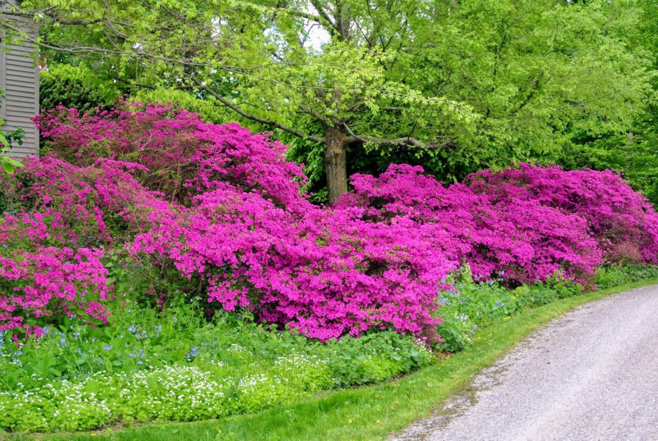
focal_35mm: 68
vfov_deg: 20.1
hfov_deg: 29.6
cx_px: 329
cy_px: 220
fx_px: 1245
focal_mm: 25.2
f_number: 5.3
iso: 100
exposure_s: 1/60
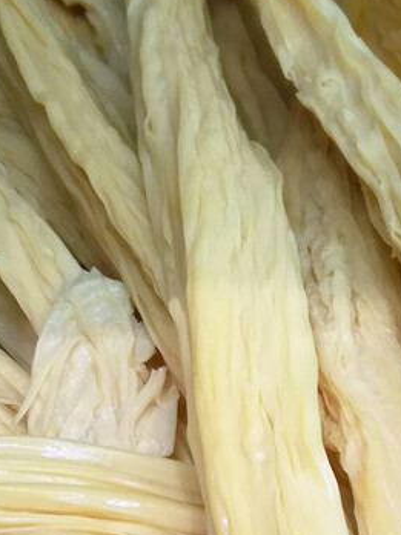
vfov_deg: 19.4
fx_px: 1436
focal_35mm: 93
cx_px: 217
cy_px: 704
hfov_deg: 15.9
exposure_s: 1/120
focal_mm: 3.79
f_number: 2
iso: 50
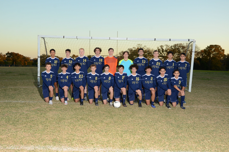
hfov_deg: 43.7
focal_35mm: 45
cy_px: 76
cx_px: 114
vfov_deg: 29.7
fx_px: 286
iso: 400
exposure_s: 1/160
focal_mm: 30
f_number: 8
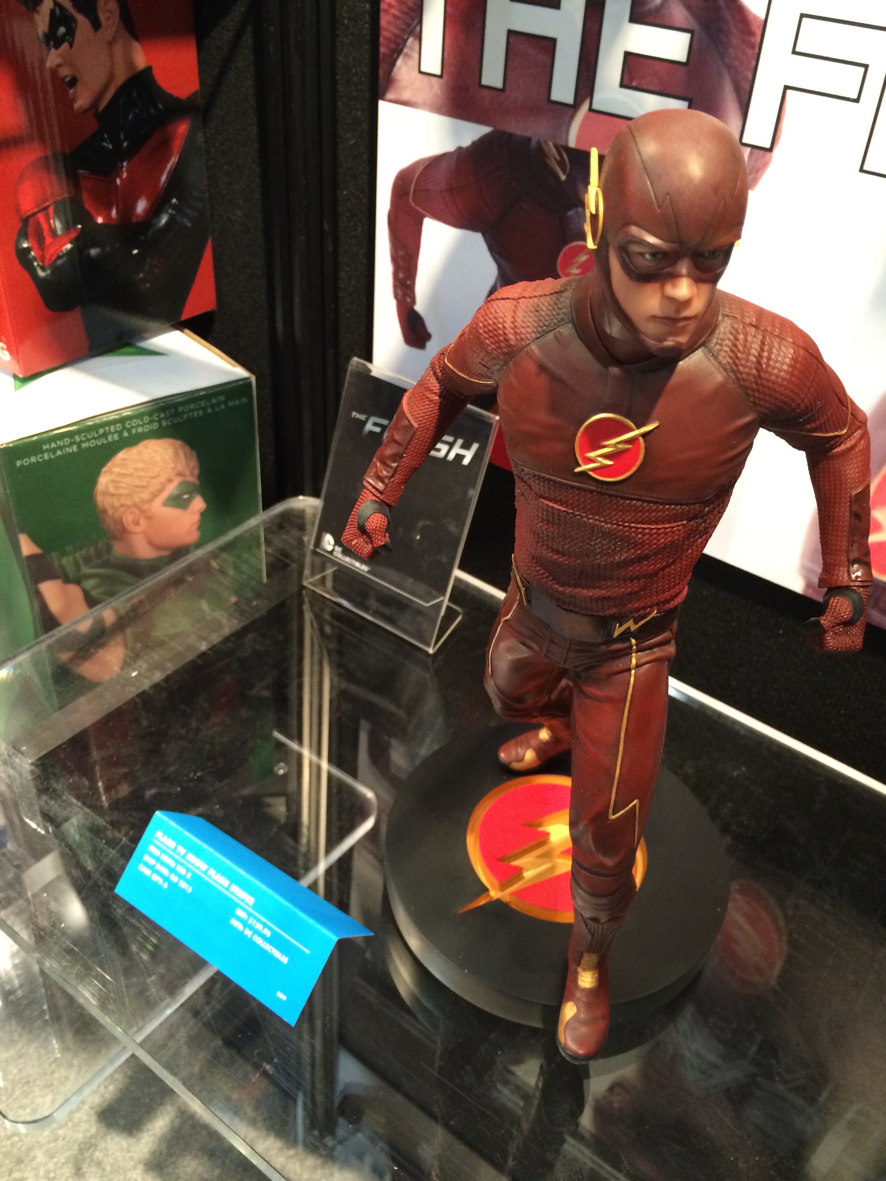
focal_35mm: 29
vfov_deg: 61.7
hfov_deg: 48.2
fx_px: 990
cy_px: 590
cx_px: 443
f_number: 2.2
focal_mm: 4.15
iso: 250
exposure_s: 1/24
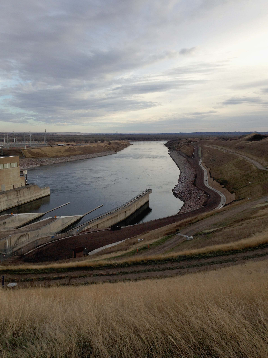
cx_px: 138
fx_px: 351
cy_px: 175
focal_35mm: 34
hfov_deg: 41.8
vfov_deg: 54.0
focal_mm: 4.12
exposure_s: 1/786
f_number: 2.4
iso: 50
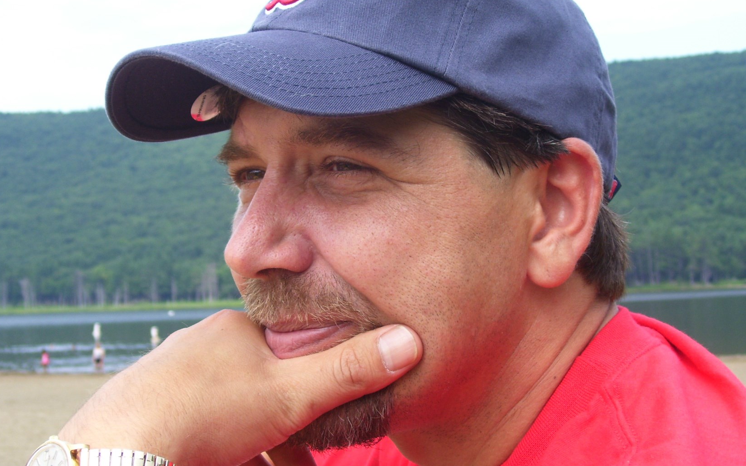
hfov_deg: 33.5
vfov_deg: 21.3
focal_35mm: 61
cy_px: 211
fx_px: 1240
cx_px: 373
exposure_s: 1/350
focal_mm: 9.4
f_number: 3.4
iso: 80
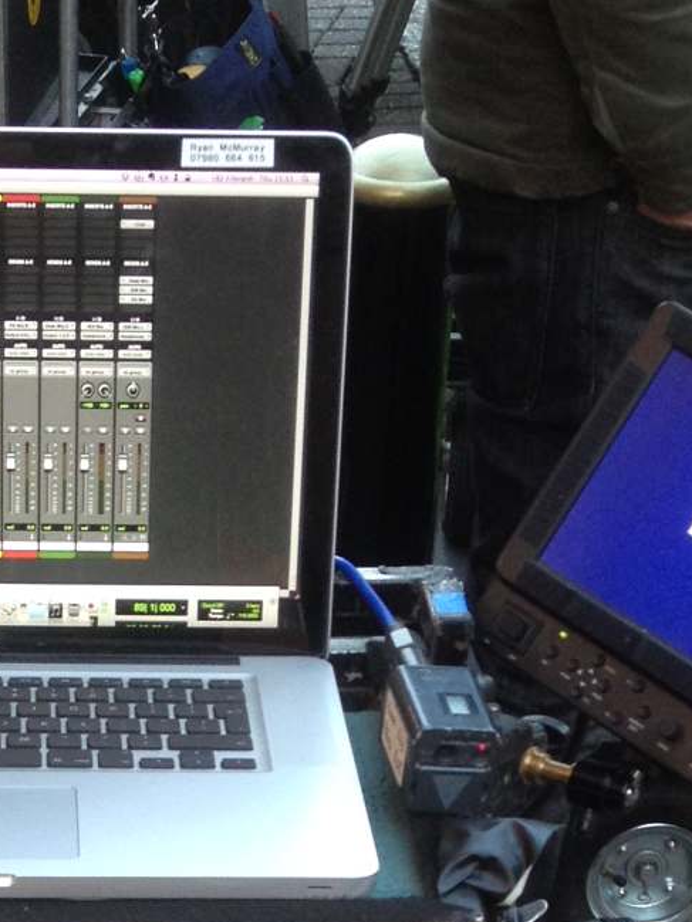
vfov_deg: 15.9
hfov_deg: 12.8
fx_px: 3064
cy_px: 1322
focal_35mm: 115
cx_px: 104
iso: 80
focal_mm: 4.28
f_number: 2.4
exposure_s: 1/20
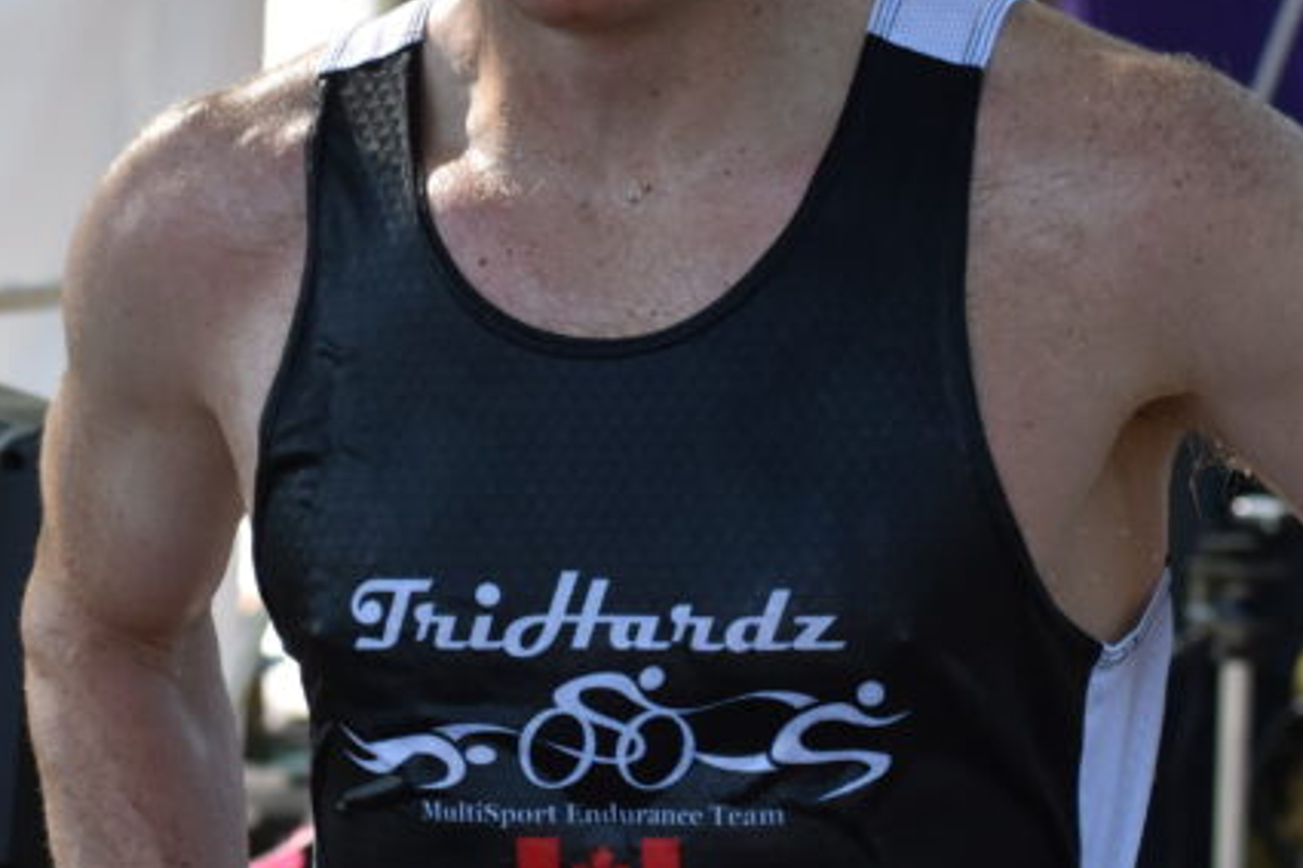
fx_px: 9153
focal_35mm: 253
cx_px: 524
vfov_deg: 5.4
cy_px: -78
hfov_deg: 8.1
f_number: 5.6
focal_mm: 70
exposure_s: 1/500
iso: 400
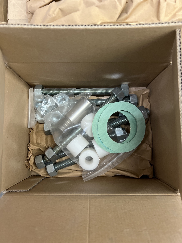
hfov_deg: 53.1
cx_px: 91
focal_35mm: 26
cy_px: 122
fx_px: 182
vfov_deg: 67.3
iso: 400
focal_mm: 5.7
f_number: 1.5
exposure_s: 1/60
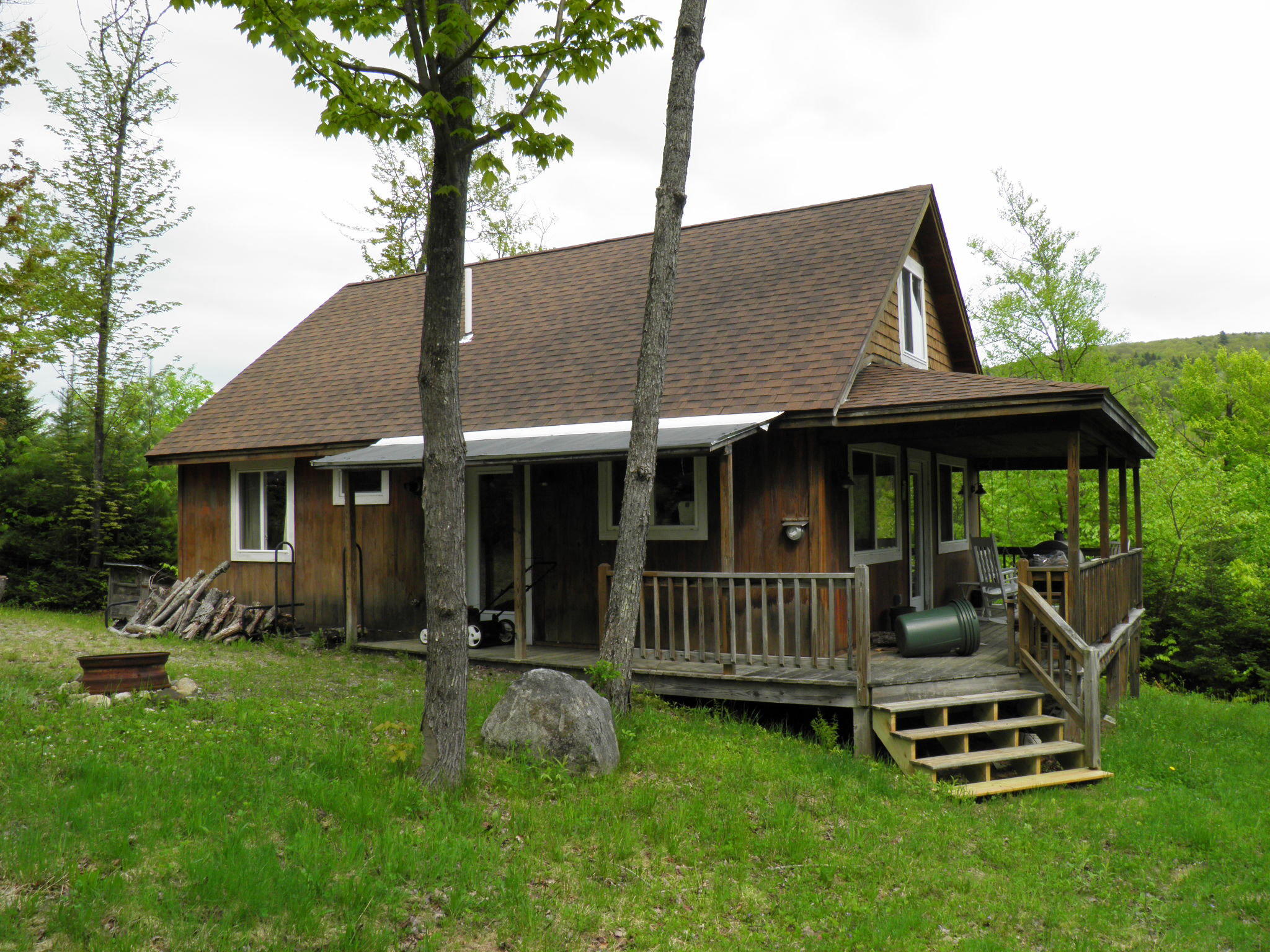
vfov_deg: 49.7
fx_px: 1027
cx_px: 635
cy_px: 476
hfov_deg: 63.4
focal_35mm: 28
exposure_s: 1/125
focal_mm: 4.9
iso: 50
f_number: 5.7
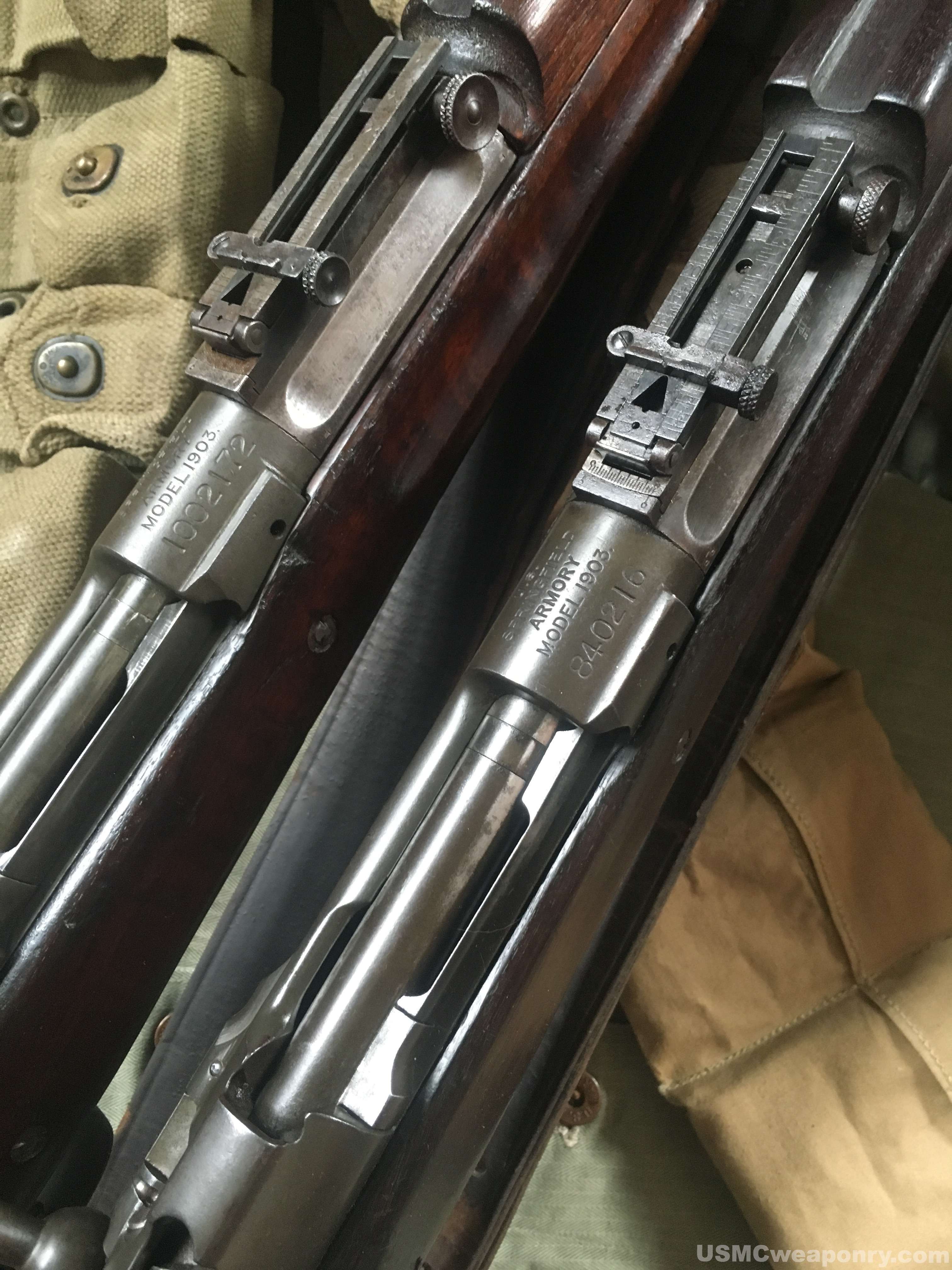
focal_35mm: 29
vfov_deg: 61.7
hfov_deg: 48.2
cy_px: 635
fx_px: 1063
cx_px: 476
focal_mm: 4.15
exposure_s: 1/17
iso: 200
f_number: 2.2
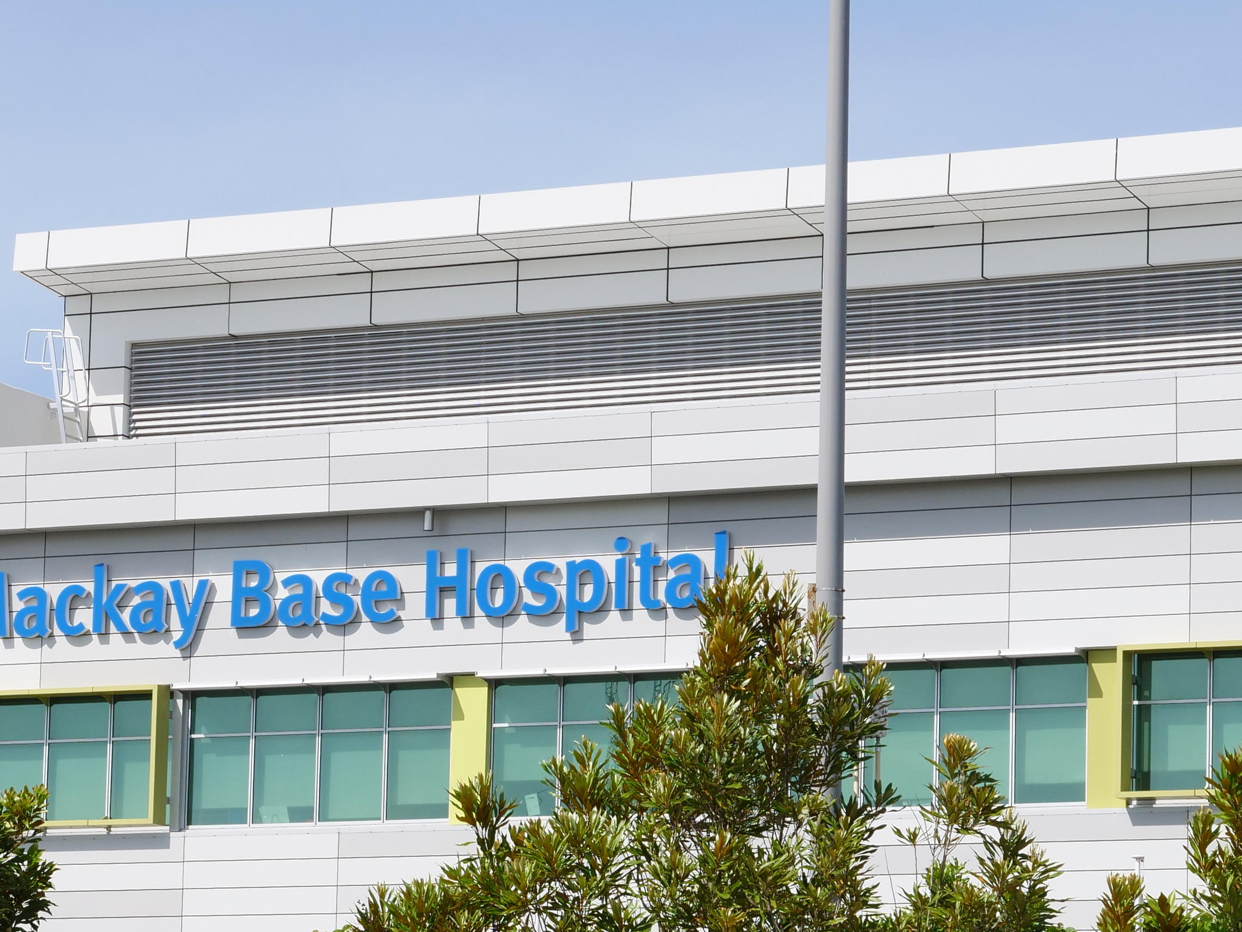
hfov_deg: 12.8
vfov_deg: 9.6
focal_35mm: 154
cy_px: 710
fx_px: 5526
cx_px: 438
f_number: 7.1
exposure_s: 1/800
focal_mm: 35
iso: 200
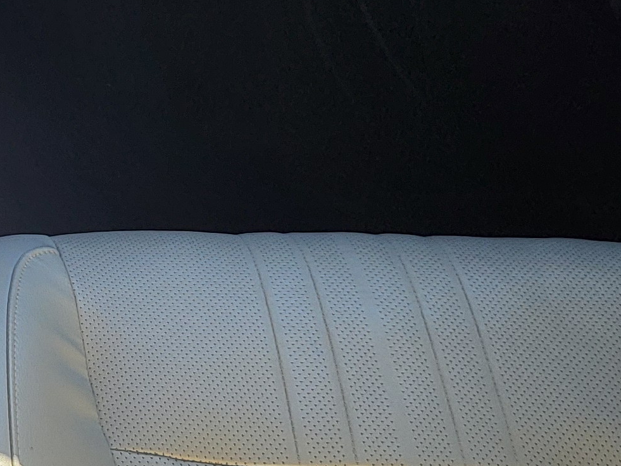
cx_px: -336
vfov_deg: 13.8
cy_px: 18
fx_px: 1902
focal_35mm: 106
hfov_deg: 16.7
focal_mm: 5.4
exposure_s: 1/457
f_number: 1.8
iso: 40
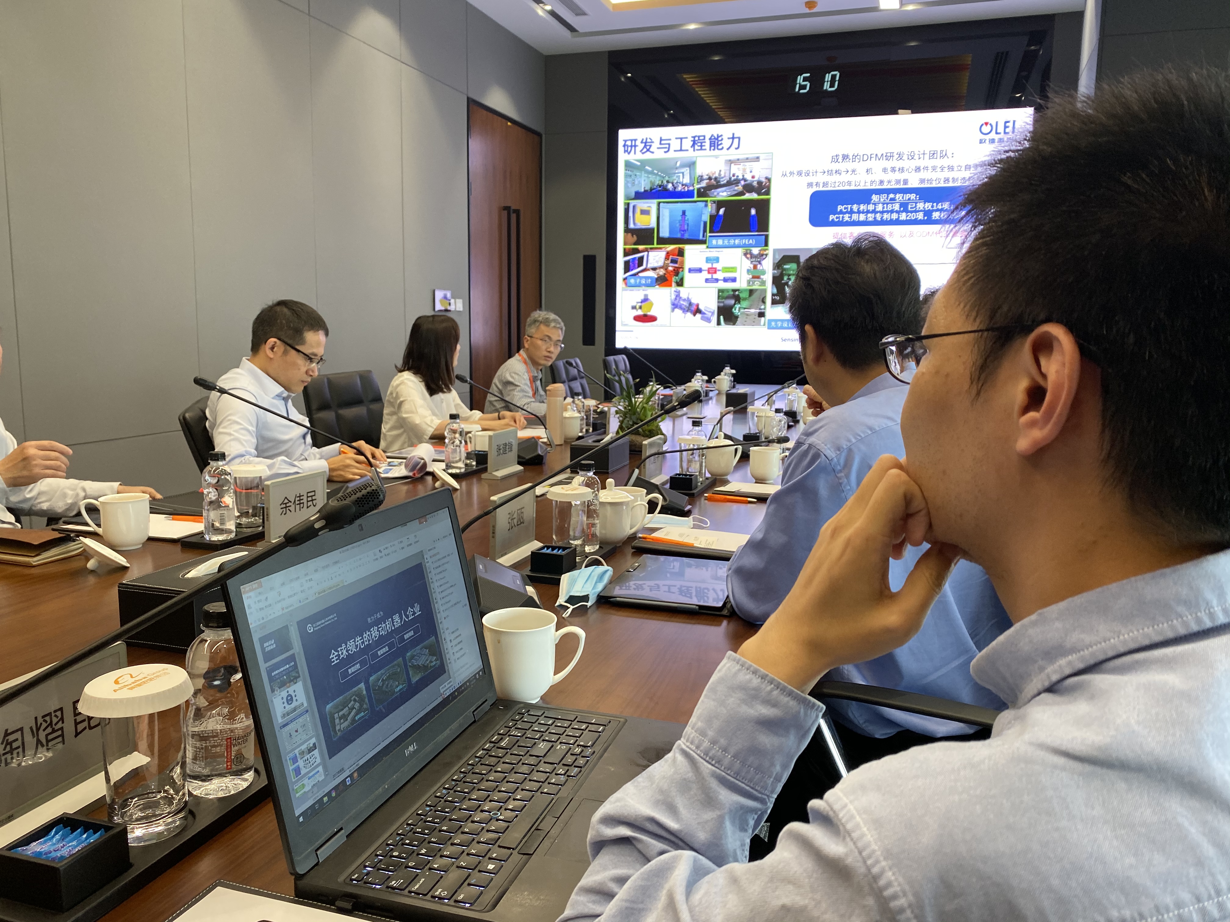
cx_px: 615
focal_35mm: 26
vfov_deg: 53.1
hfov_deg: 67.3
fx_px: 924
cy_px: 461
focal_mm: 4.25
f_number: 1.8
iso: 125
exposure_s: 1/60
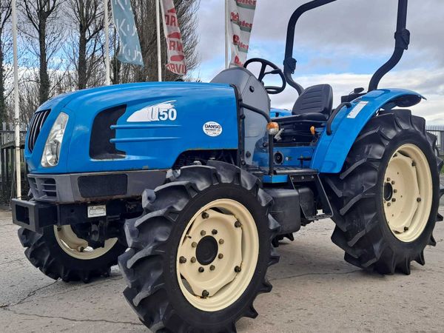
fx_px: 321
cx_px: 222
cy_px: 166
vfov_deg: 54.9
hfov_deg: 69.4
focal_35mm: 25
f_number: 2
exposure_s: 1/232
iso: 32
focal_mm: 4.6
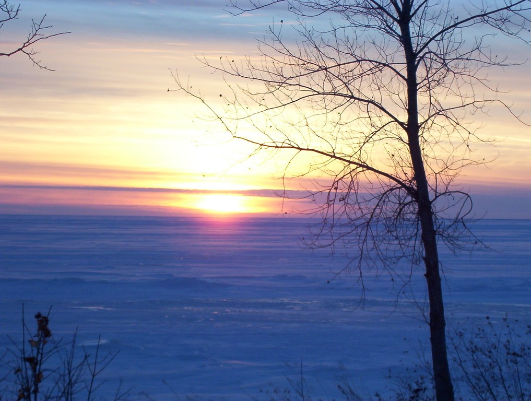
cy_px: 200
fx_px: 1661
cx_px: 266
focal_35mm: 108
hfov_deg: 18.2
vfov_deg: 13.8
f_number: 4.72
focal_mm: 16.61
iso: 100
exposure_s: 1/132
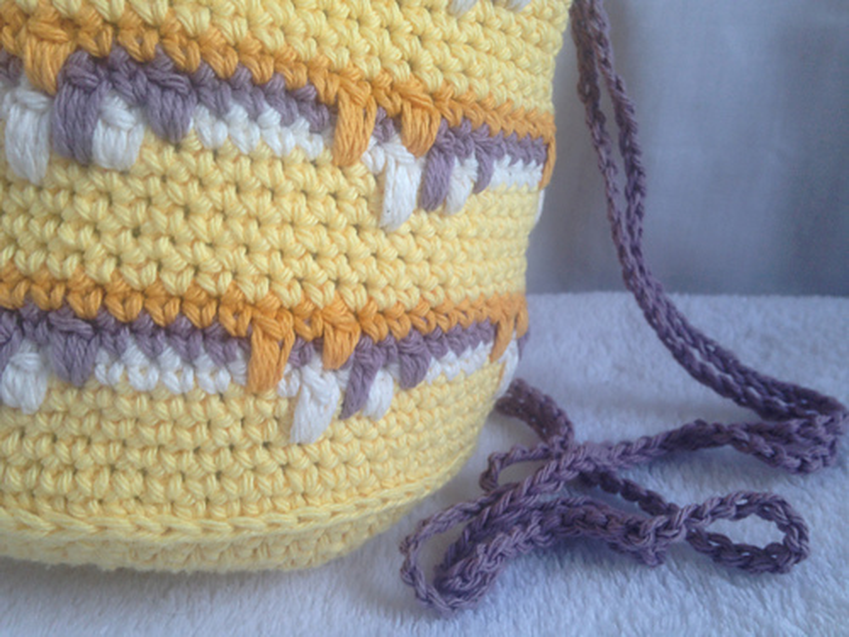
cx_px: 424
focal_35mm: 33
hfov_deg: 55.4
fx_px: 809
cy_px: 318
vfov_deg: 42.9
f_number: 2.4
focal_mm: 4.12
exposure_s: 1/20
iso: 50
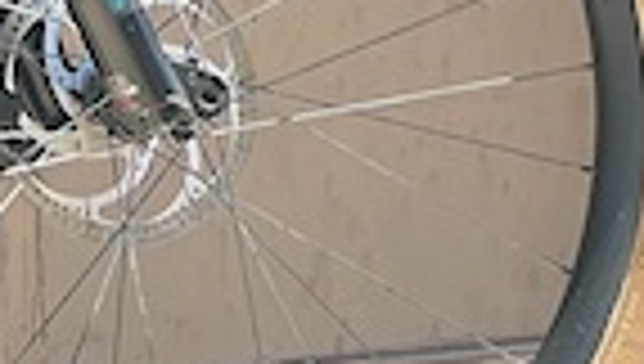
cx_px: -905
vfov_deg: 3.8
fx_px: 5405
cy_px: -243
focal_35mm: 316
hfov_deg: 6.5
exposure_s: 1/432
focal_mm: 6
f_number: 2
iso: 25
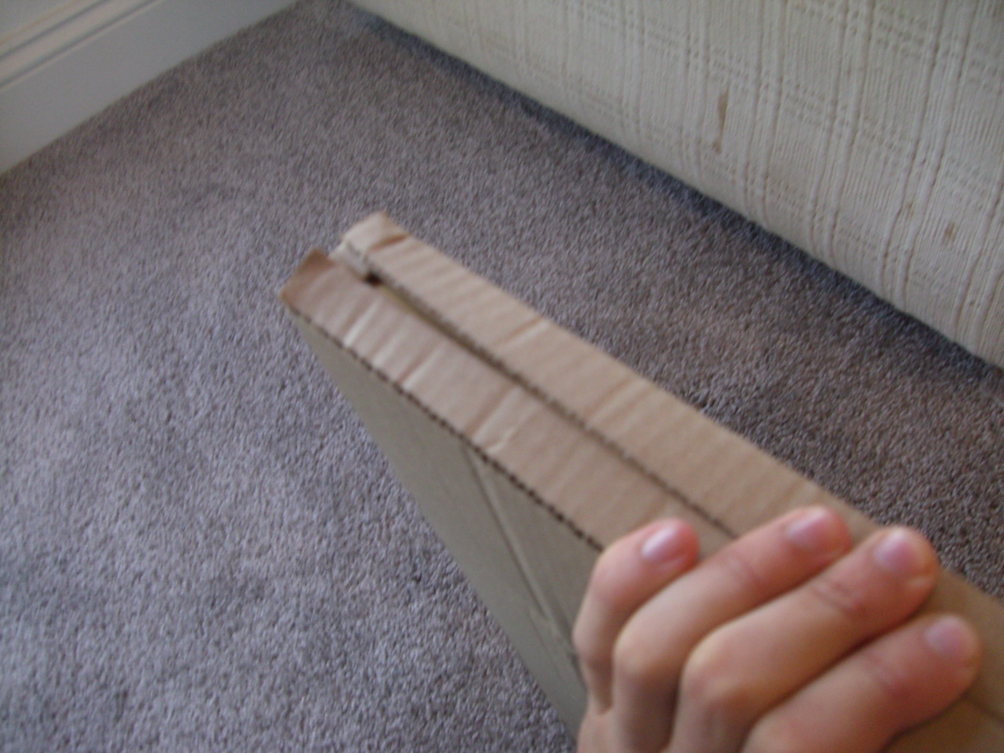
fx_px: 1102
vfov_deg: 37.7
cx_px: 502
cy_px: 376
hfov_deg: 49.0
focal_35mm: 38
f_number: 2.7
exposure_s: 1/60
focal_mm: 6.2
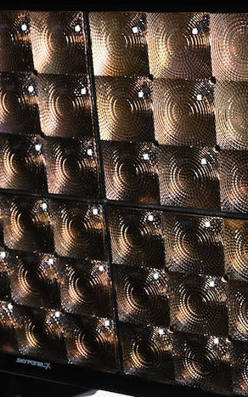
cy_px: 218
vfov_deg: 21.9
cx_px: 323
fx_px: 1027
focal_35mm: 95
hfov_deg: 13.3
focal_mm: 23
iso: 1250
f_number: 5.6
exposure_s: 1/125
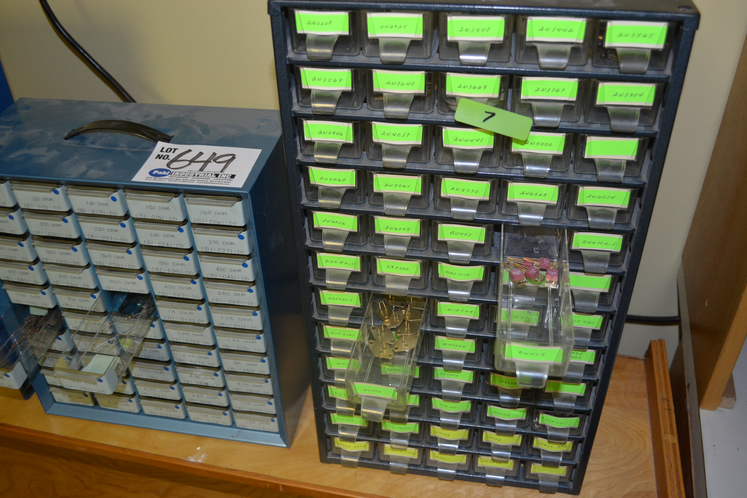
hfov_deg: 57.2
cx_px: 374
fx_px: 685
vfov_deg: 40.0
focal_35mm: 33
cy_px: 249
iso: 1000
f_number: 4
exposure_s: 1/60
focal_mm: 22
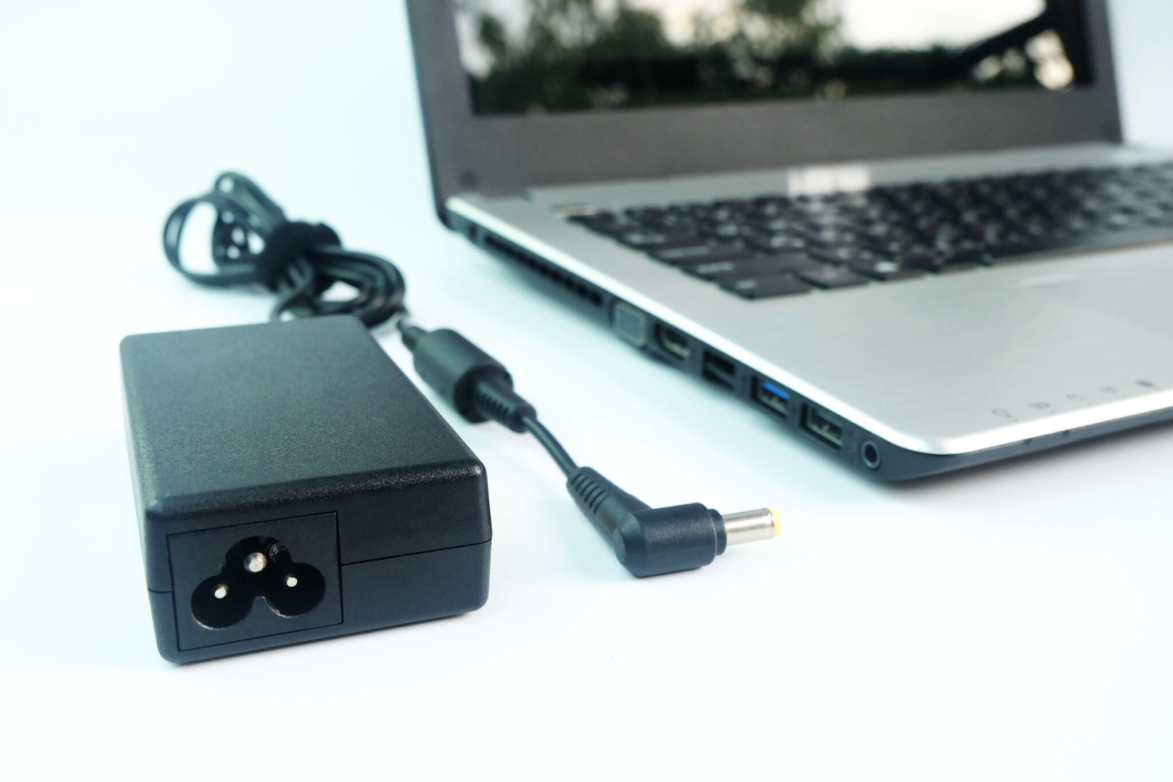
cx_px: 586
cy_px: 391
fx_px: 1173
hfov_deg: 53.1
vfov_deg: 36.9
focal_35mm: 36
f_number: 7.1
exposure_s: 1/58
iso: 800
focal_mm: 24.3
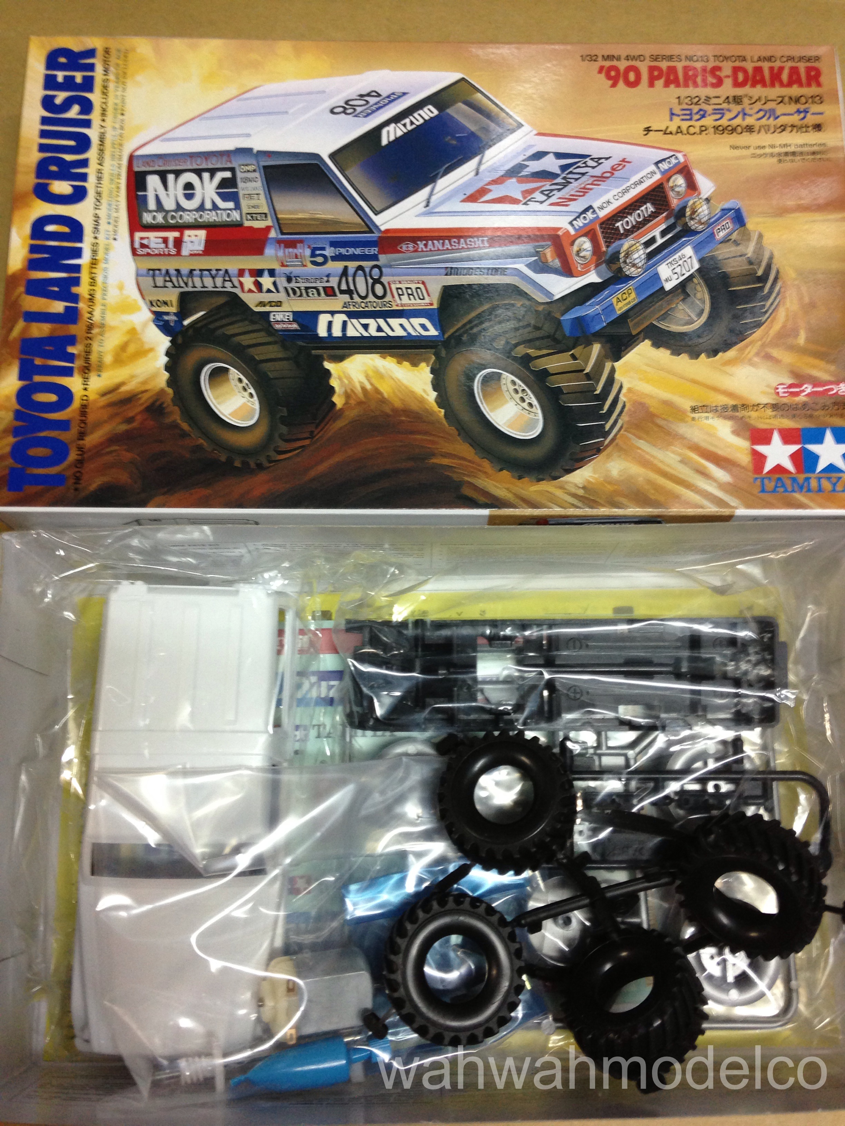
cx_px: 422
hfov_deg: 42.9
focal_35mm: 33
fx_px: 1074
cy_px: 563
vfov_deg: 55.4
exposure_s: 1/20
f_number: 2.4
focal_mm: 4.13
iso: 160
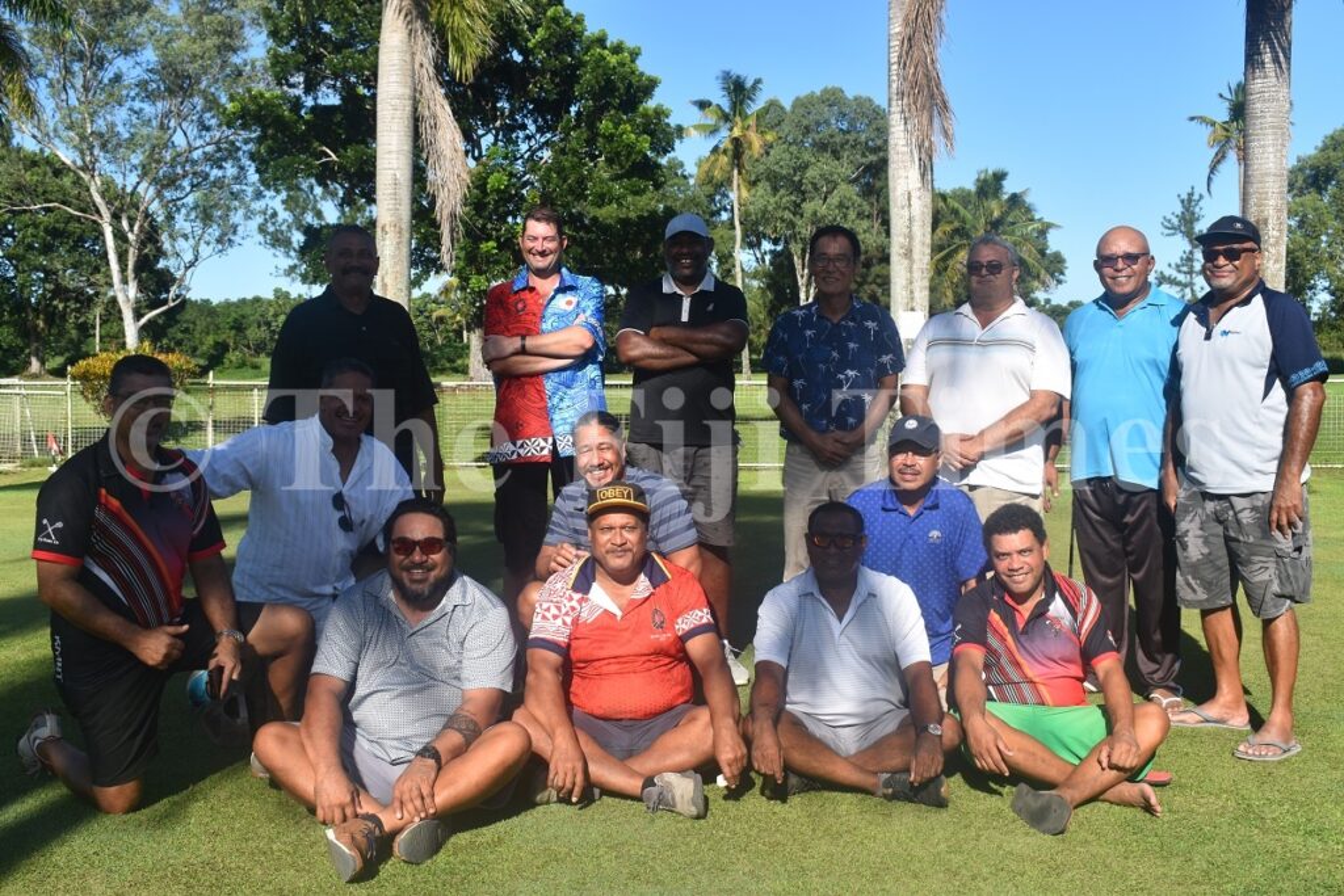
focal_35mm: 39
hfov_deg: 49.5
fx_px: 1456
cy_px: 448
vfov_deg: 34.2
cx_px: 672
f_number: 8
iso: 100
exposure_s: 1/250
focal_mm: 26
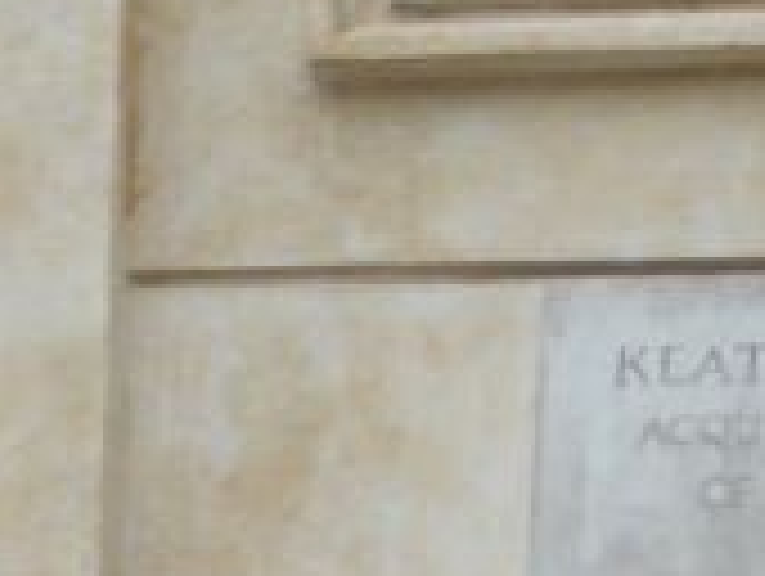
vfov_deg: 3.3
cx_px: 1148
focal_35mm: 443
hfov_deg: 4.4
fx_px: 9804
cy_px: 1058
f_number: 5.4
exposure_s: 1/80
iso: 200
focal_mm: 15.2
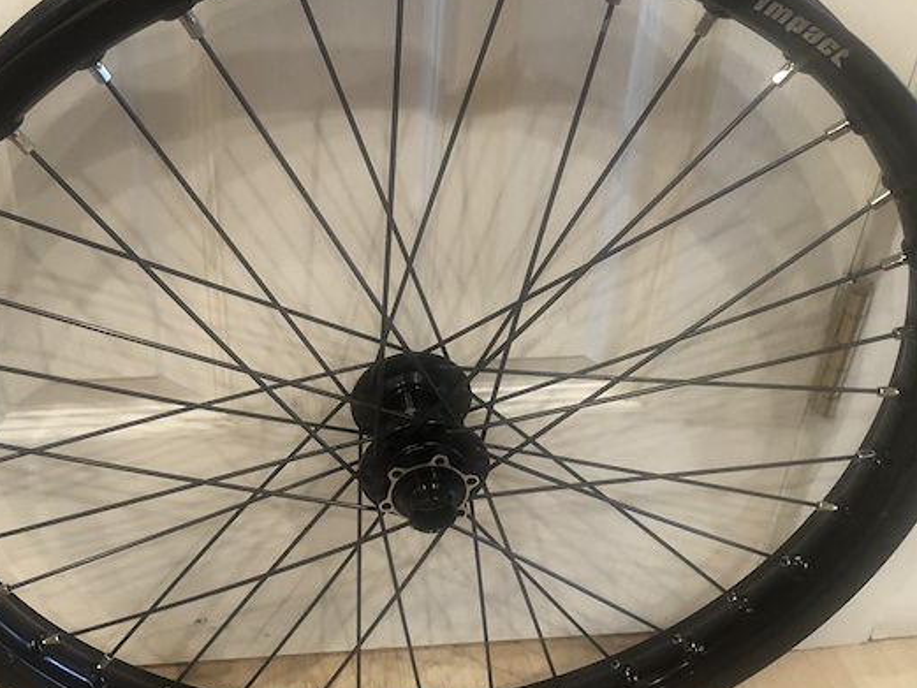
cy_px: 336
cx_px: 384
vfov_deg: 33.6
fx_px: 1139
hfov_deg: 43.7
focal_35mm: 43
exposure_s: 1/15
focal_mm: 3.99
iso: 80
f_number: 1.8
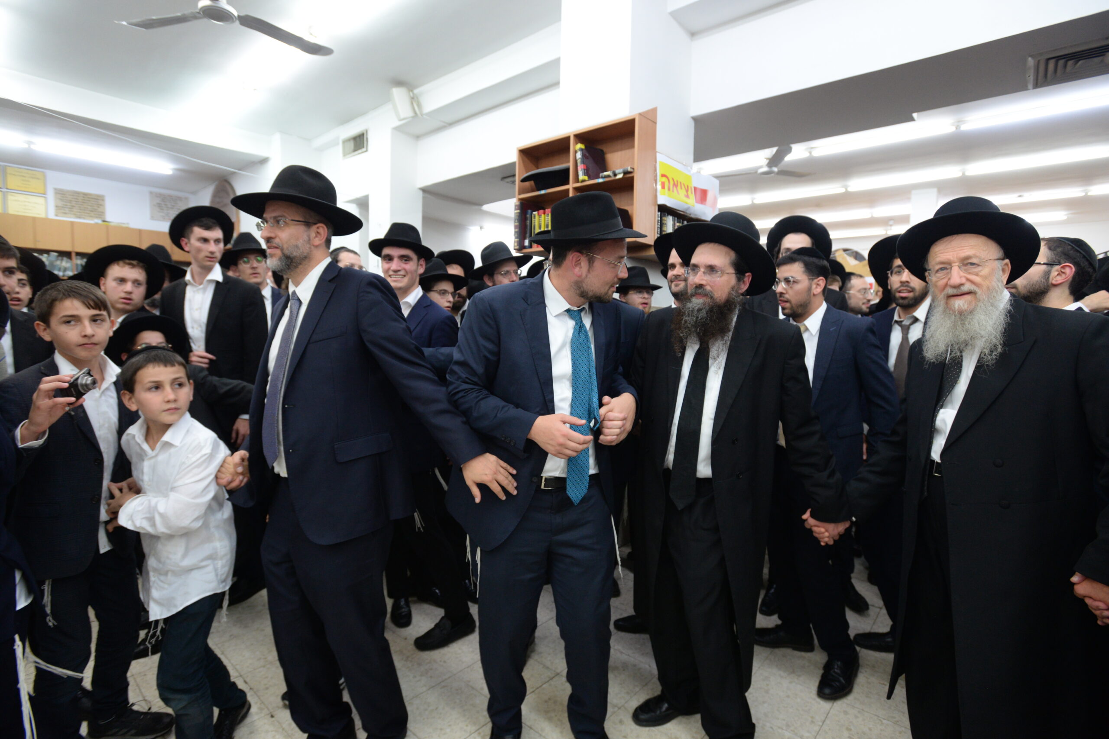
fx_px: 524
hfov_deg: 93.3
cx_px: 554
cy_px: 370
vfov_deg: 70.4
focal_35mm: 17
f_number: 4.5
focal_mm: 17
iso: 1600
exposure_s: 1/250
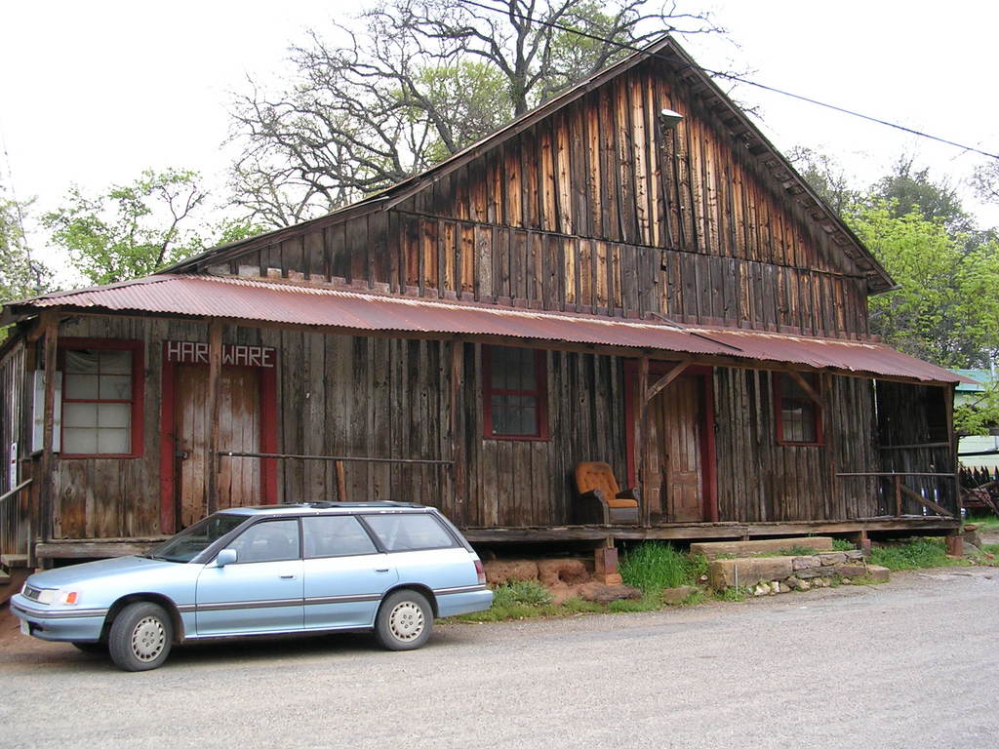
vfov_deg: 37.7
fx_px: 1097
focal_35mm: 38
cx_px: 500
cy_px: 374
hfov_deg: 49.0
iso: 50
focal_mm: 5.8
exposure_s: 1/201
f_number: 2.8
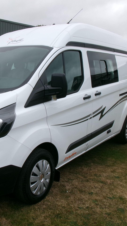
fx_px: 245
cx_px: 17
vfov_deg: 49.4
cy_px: 113
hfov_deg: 28.1
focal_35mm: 41
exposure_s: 1/50
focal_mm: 5.1
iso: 100
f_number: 10.8
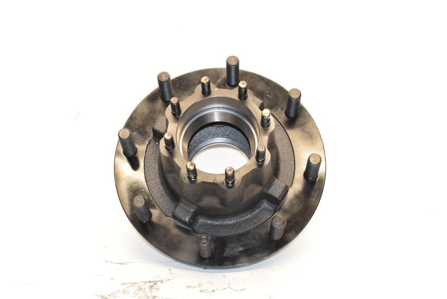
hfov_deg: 31.9
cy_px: 150
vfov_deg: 21.6
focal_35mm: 63
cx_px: 224
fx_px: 783
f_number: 11
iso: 3200
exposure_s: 1/200
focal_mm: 42
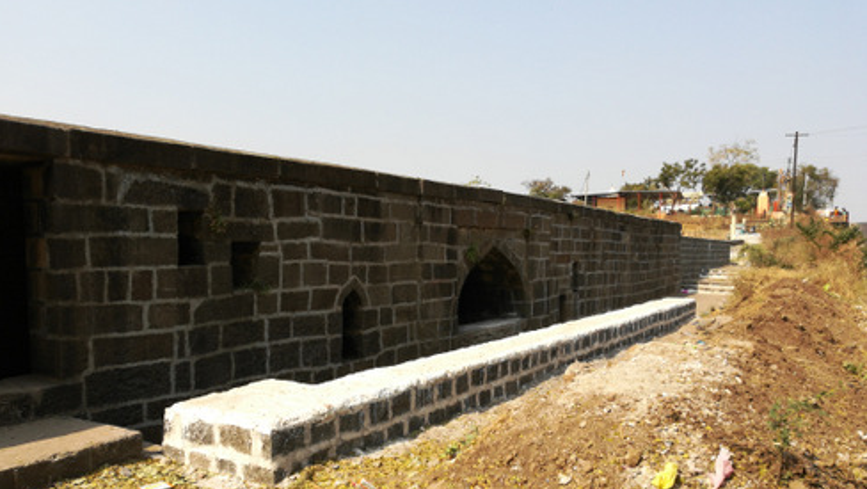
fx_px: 667
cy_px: 301
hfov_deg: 66.0
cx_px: 425
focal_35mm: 29
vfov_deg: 40.0
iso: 50
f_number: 2.2
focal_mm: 3.81
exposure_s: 1/642
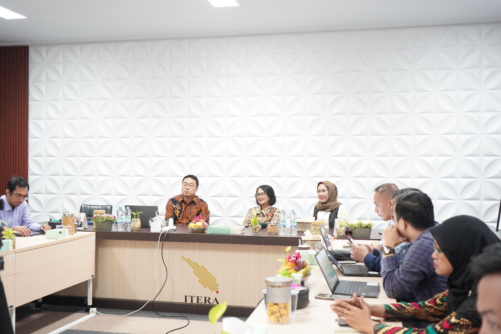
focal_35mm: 38
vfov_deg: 35.1
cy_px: 167
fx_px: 529
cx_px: 250
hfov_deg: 50.7
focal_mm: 38
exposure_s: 1/25
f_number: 4
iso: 2500
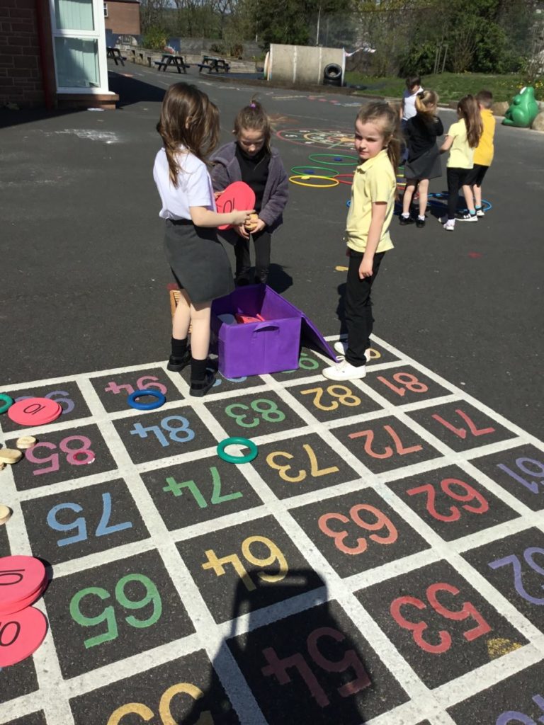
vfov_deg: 58.4
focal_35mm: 31
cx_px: 272
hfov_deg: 45.4
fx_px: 650
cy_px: 362
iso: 25
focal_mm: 3.3
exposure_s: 1/2551
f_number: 2.4
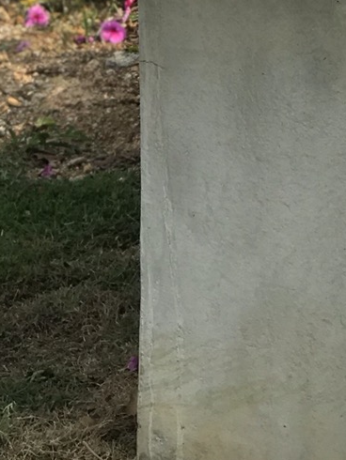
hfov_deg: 6.2
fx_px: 3169
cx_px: 297
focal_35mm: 238
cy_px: -345
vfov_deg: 8.1
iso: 20
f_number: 2.8
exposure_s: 1/479
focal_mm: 6.6
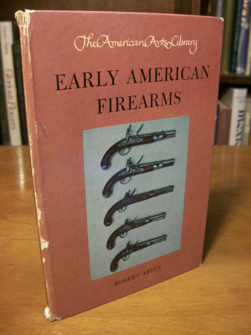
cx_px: 126
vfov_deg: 52.6
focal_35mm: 35
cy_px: 168
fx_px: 338
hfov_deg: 40.7
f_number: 3.1
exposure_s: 1/13
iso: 160
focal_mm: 6.3
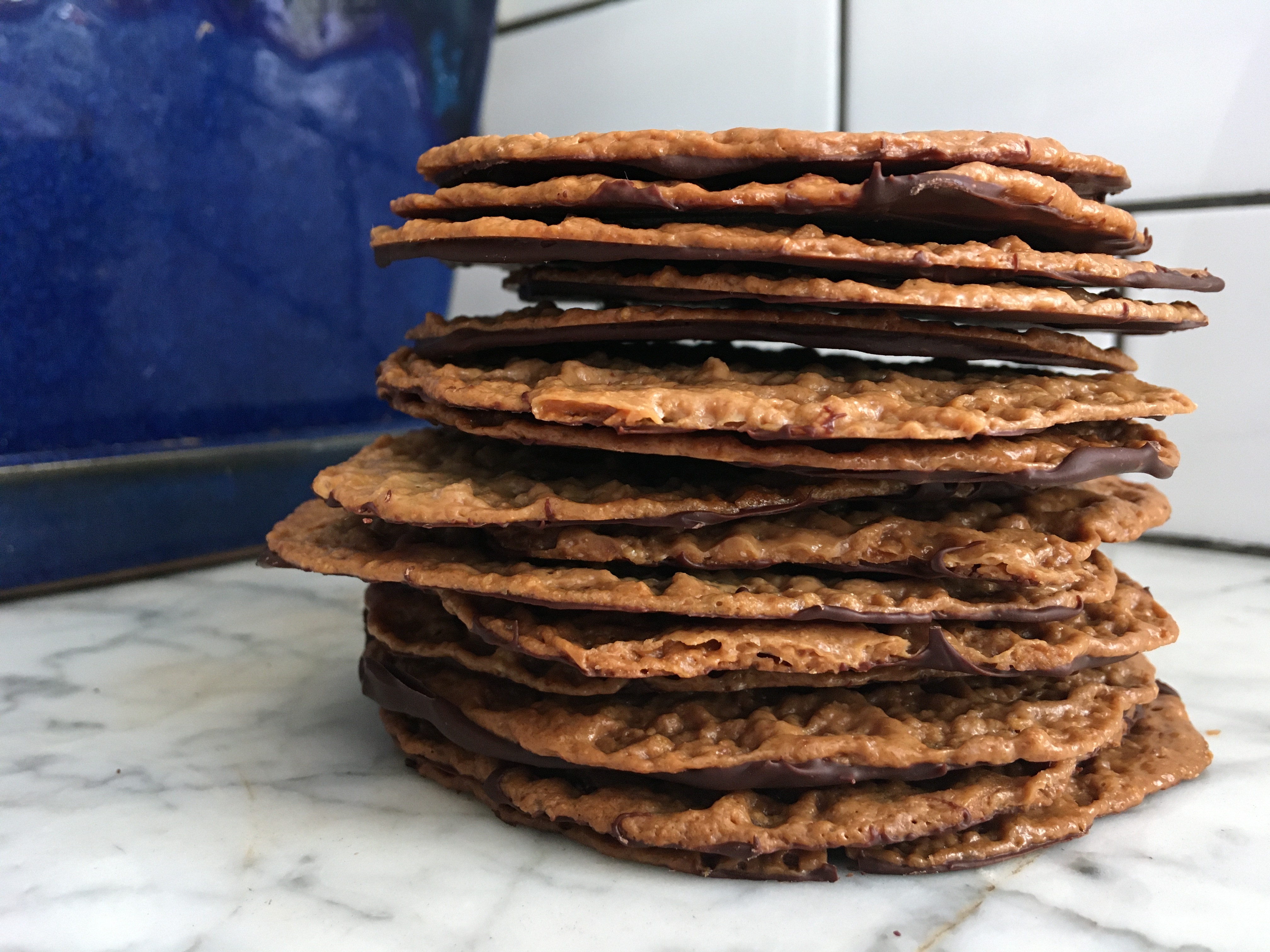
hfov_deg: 61.7
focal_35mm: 29
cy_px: 476
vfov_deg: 48.2
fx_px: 1064
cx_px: 635
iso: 160
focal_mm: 4.15
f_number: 2.2
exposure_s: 1/30
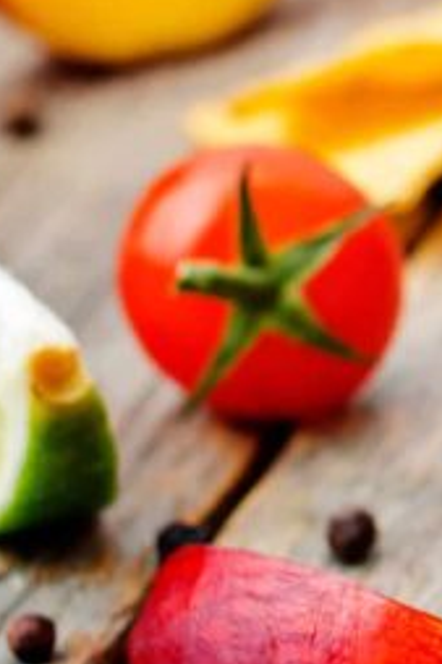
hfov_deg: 5.7
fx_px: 4352
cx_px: 803
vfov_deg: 8.7
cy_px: 152
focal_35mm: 236
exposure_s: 1/30
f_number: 5
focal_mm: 50
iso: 100
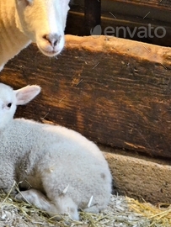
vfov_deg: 11.4
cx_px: -1
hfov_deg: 8.5
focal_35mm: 173
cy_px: 71
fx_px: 1138
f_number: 4.5
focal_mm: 55
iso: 3200
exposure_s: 1/30
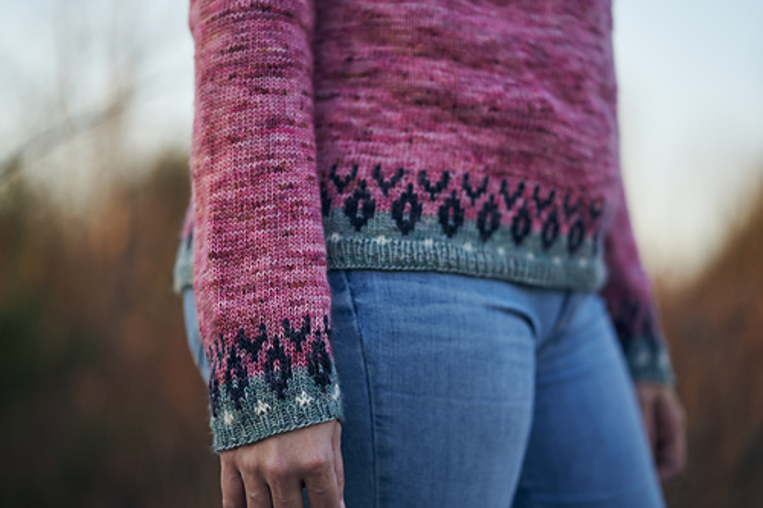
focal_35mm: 85
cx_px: 382
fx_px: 1801
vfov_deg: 16.1
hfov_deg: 23.9
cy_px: 254
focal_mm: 85
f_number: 1.8
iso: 125
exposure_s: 1/500
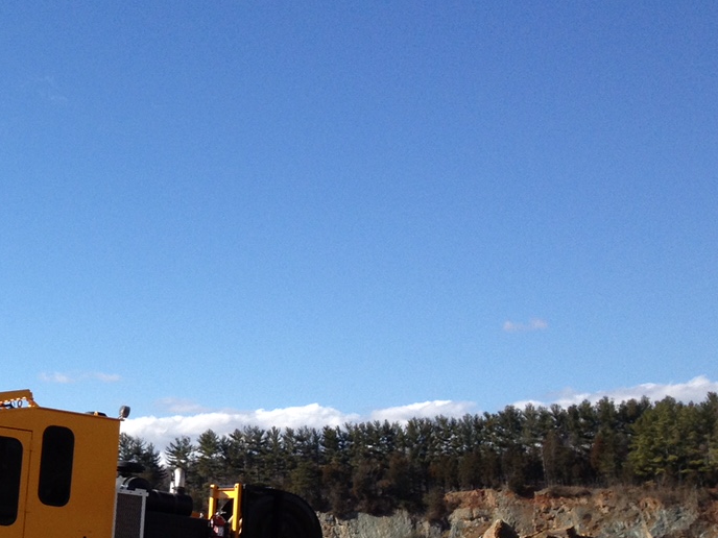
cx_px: -75
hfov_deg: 22.2
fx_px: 1722
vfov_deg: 17.8
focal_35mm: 83
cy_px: 282
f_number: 2.4
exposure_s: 1/1672
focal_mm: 4.28
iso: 50
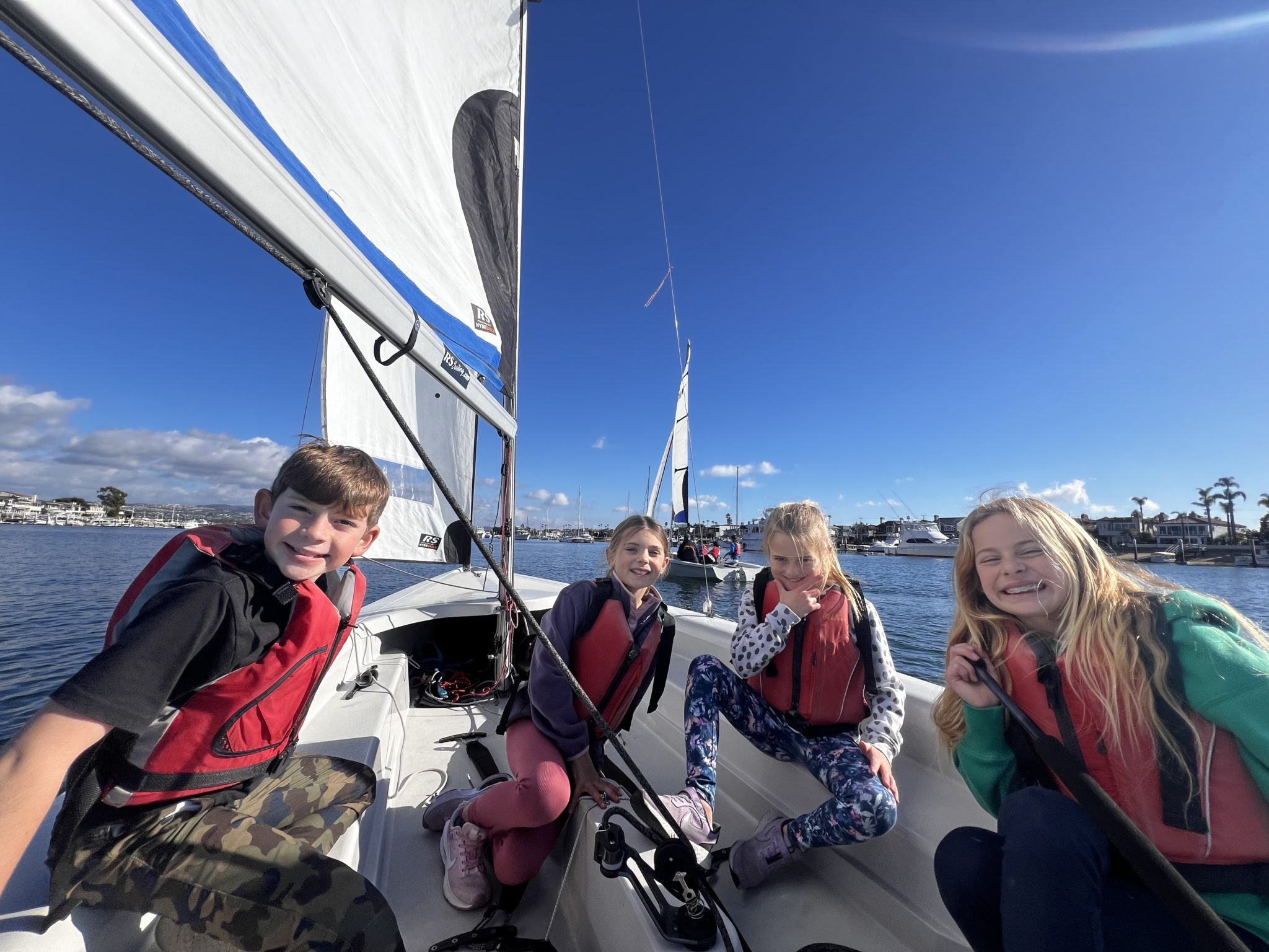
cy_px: 476
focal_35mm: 13
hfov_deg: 106.2
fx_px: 477
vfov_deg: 89.9
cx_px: 634
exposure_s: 1/2222
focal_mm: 1.57
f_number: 1.8
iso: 32
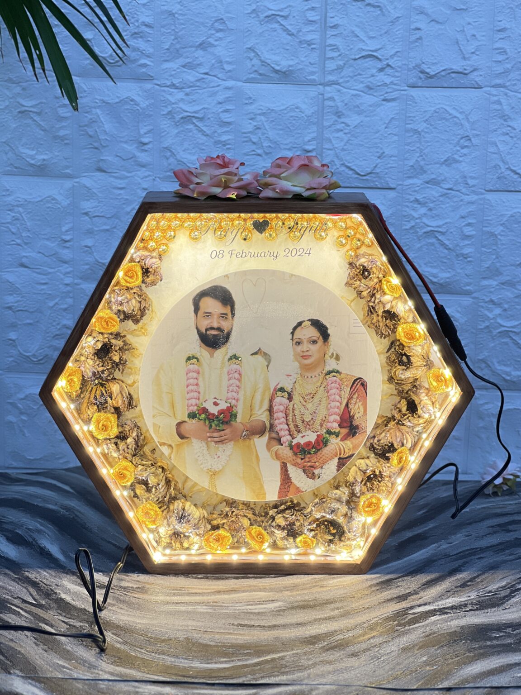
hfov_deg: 19.1
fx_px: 1545
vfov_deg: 25.3
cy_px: 348
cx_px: 260
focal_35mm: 77
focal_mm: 9
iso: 160
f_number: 2.8
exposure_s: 1/33
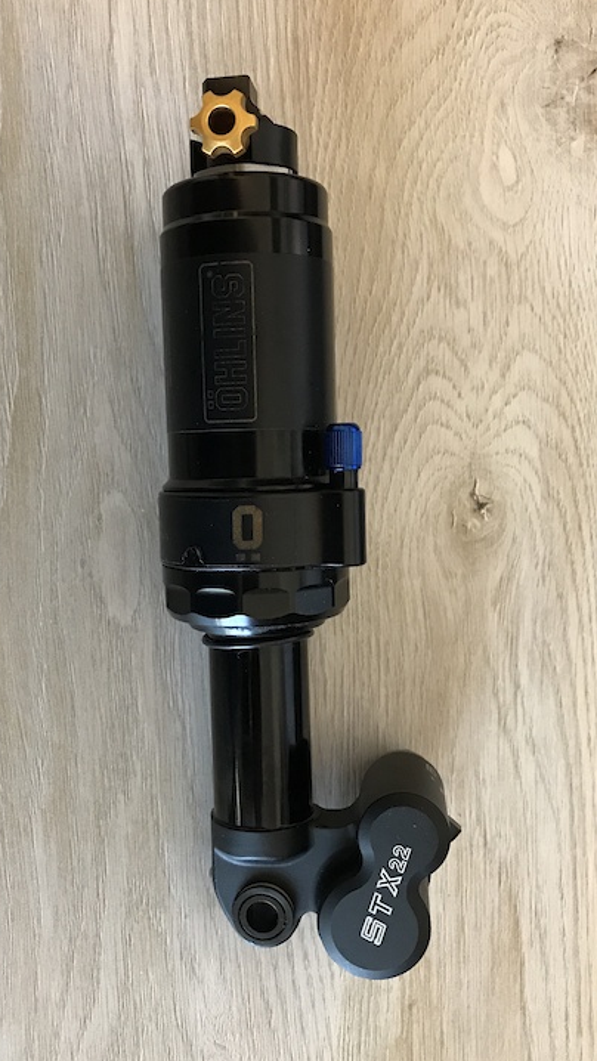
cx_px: 256
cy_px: 533
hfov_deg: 34.6
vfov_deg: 58.0
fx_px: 957
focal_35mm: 34
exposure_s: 1/15
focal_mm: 3.99
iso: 64
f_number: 1.8
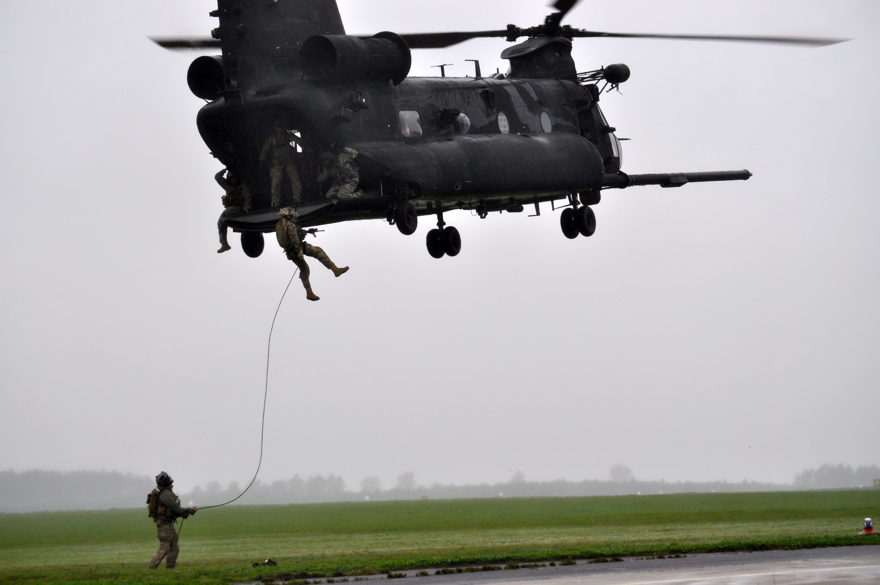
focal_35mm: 147
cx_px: 440
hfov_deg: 14.0
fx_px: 3589
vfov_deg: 9.3
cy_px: 292
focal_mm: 98
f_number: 8
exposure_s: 1/250
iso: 200
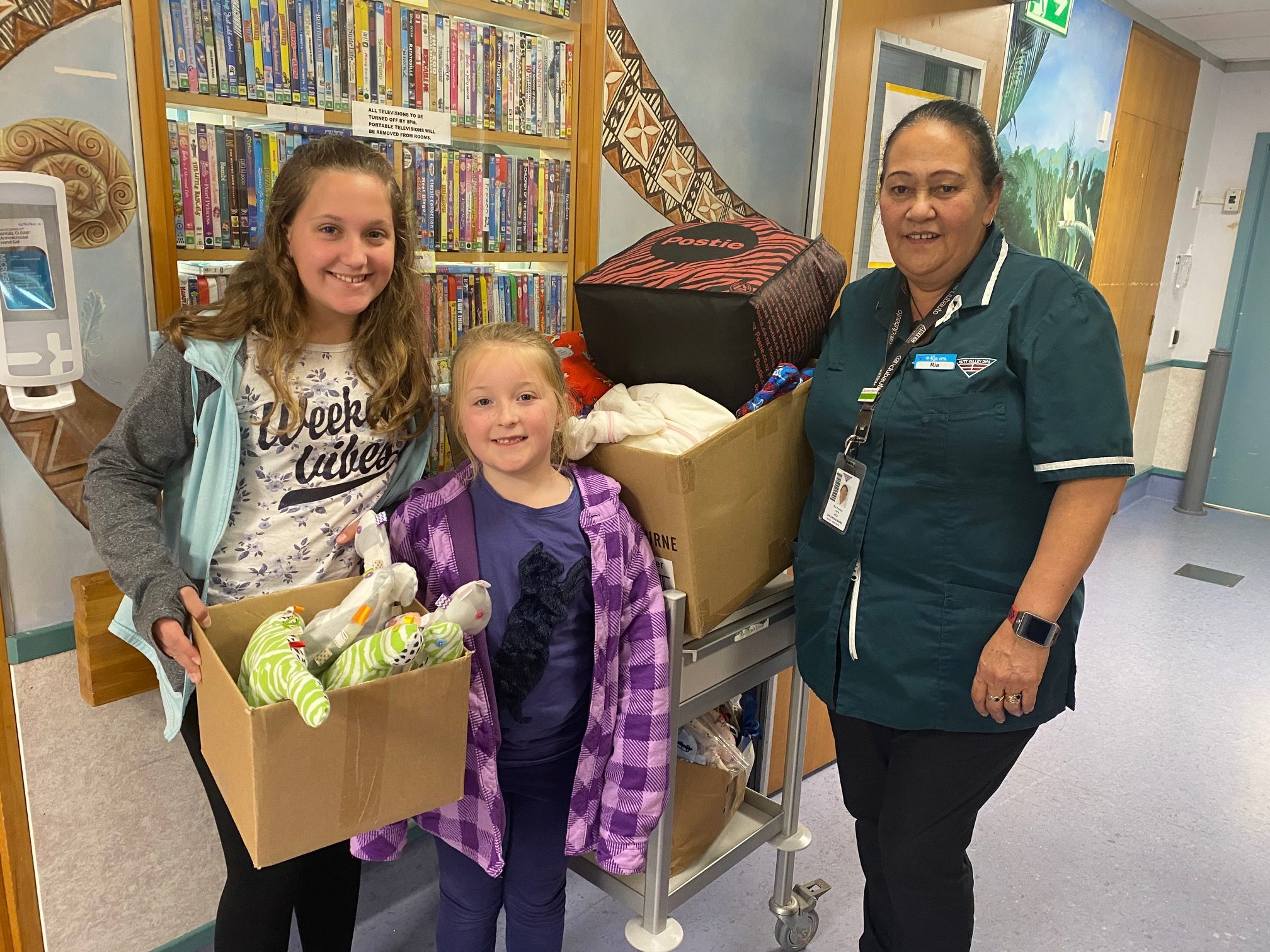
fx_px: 954
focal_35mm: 26
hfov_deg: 67.3
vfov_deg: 53.1
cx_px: 635
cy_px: 476
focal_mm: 4.25
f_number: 1.8
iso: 250
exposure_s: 1/50
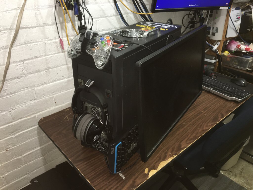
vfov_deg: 48.2
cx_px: 126
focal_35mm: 29
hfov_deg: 61.7
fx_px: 212
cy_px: 95
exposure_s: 1/16
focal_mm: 4.15
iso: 40
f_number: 2.2
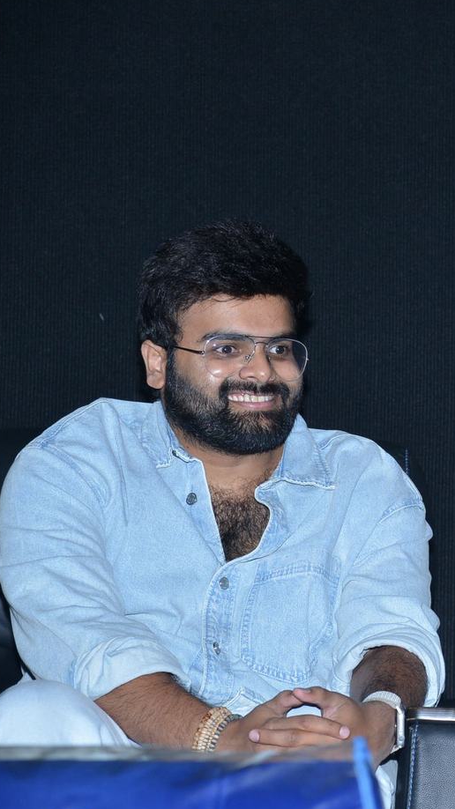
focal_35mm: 170
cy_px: 450
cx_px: 700
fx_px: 3648
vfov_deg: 12.7
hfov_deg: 7.0
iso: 800
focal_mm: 92
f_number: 5.6
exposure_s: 1/125
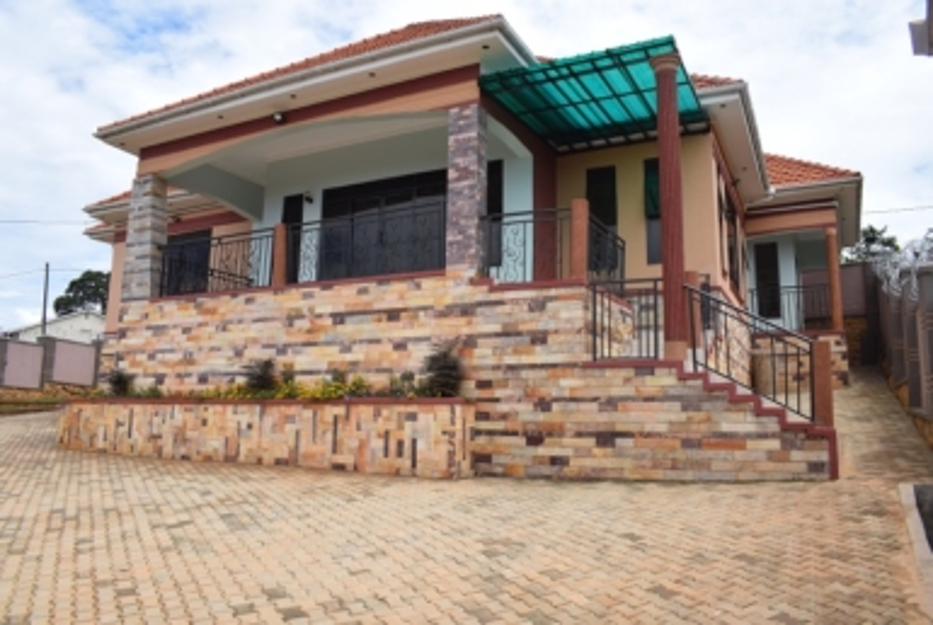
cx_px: 466
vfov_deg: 48.1
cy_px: 312
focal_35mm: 27
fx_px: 701
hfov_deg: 67.3
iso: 200
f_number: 10
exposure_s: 1/400
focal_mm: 18
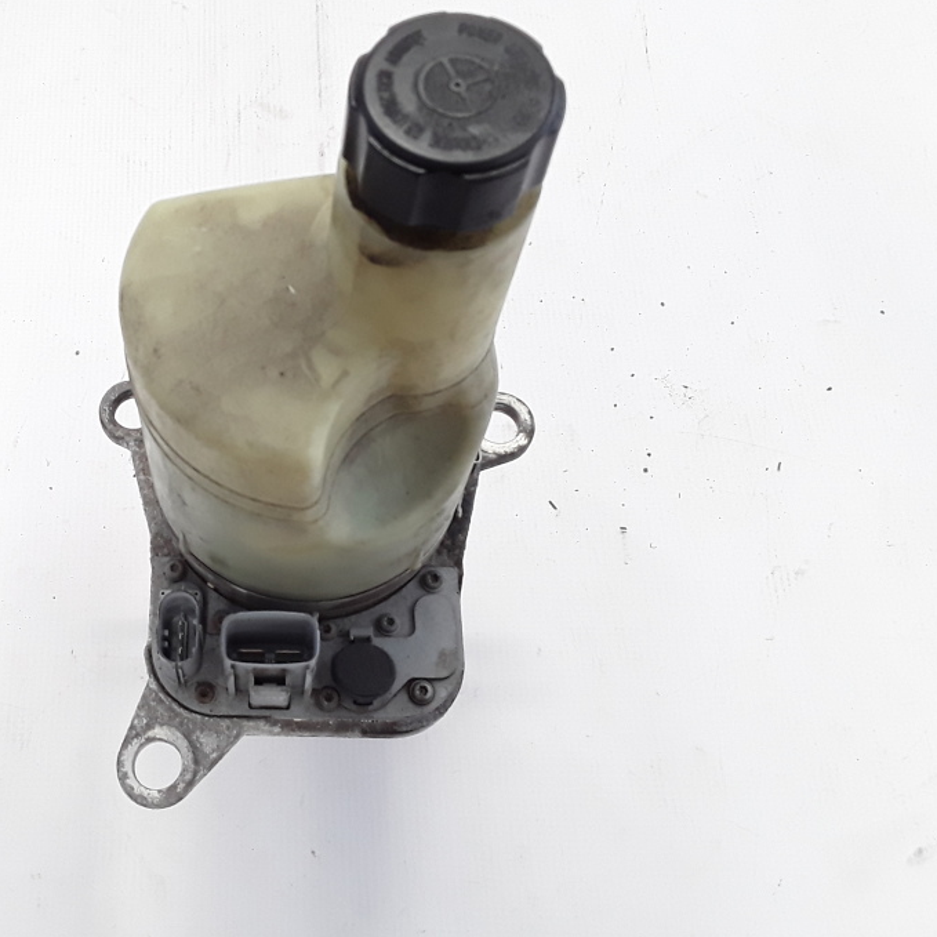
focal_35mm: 36
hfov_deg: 44.7
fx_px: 1102
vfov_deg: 46.0
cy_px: 477
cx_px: 248
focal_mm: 2.91
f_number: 1.9
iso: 100
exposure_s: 1/33
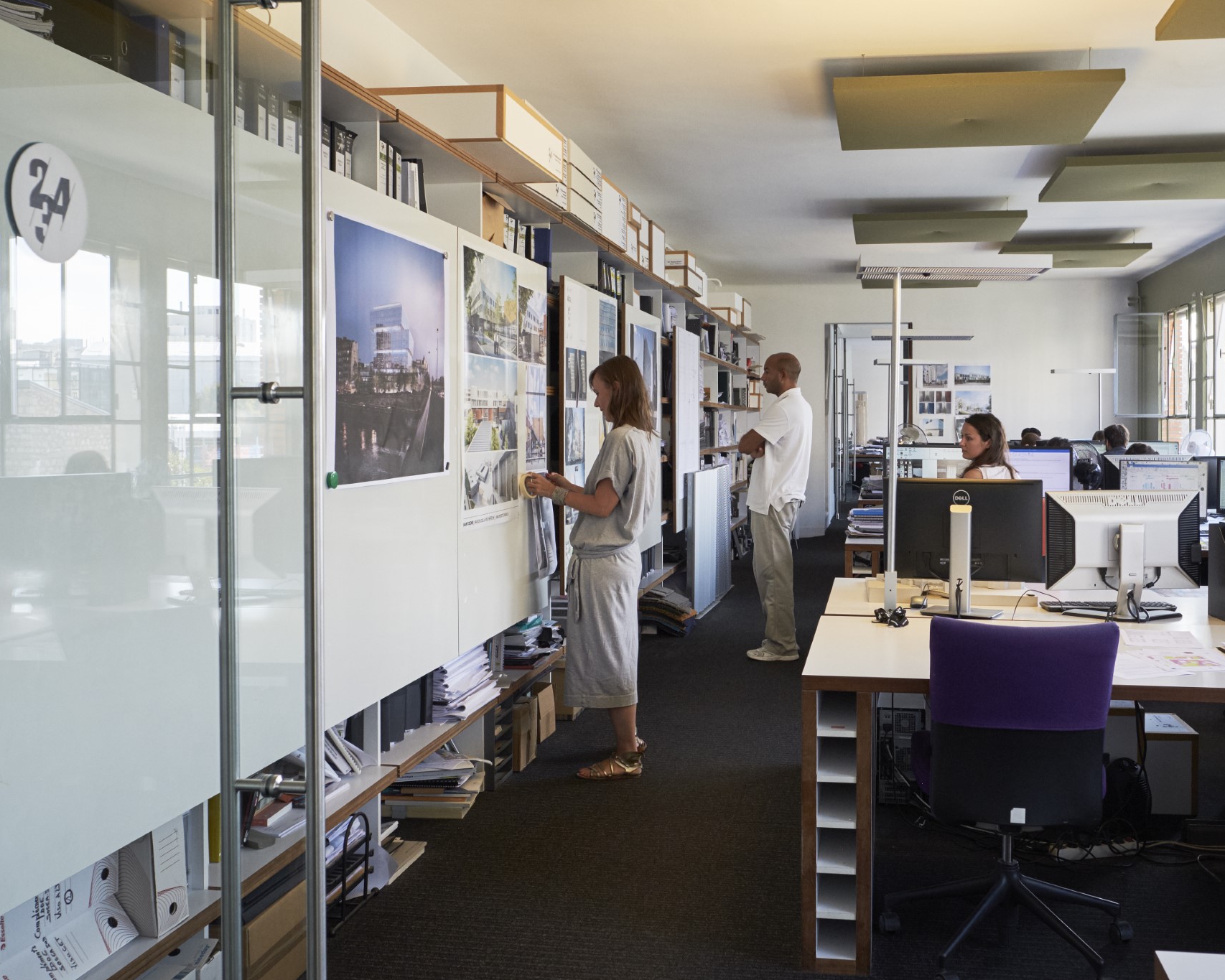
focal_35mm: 33
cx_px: 712
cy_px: 426
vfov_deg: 44.5
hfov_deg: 54.0
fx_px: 1196
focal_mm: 16
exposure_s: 1/125
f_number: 5.6
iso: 800
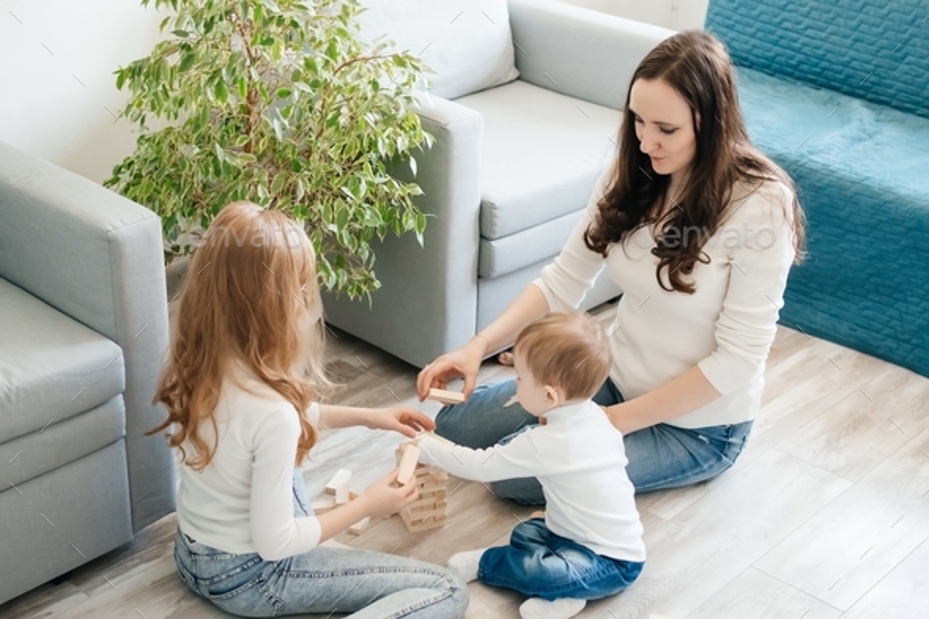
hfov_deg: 38.2
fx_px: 1341
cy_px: 310
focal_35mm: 52
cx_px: 464
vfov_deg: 26.0
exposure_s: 1/500
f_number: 2.5
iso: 2500
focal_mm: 35
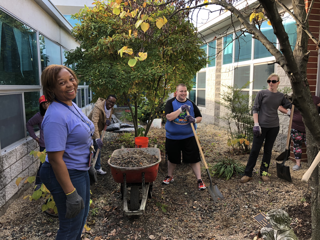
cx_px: 160
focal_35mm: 29
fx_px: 268
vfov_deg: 48.2
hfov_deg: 61.7
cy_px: 120
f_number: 1.8
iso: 32
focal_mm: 3.99
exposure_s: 1/120
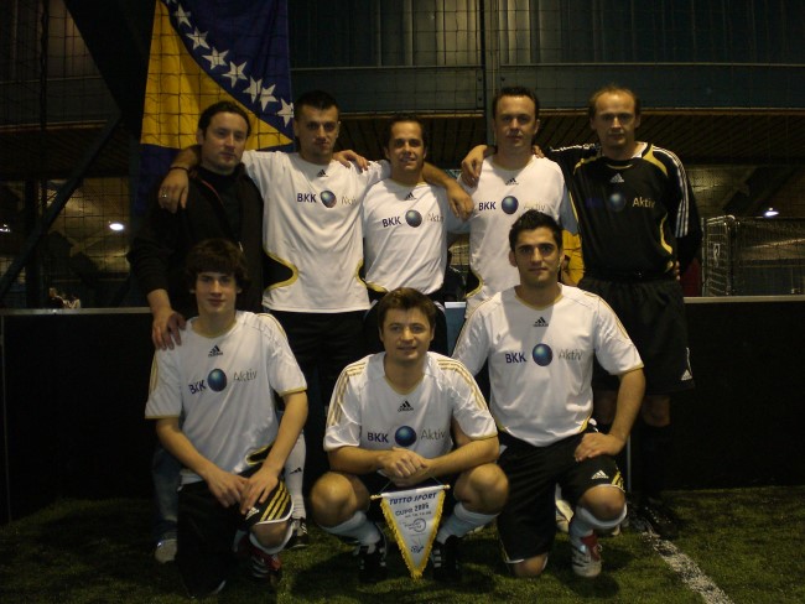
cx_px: 402
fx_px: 884
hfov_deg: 49.0
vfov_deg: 37.7
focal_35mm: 38
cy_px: 302
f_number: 3.1
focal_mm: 6.3
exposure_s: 1/30
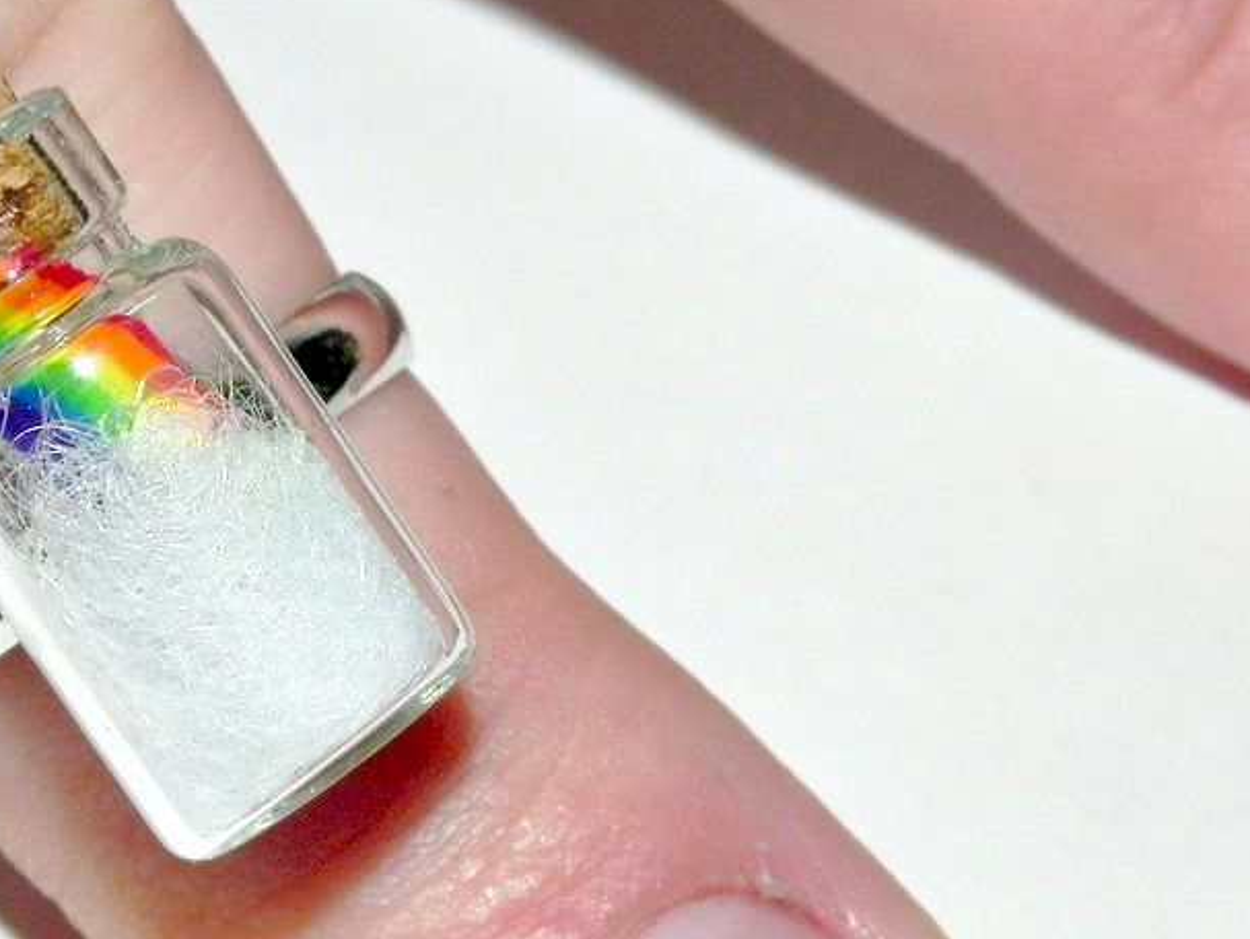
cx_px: 311
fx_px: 6395
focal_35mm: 177
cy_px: 612
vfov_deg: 8.4
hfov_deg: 11.1
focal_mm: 18.8
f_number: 8
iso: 200
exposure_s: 1/30
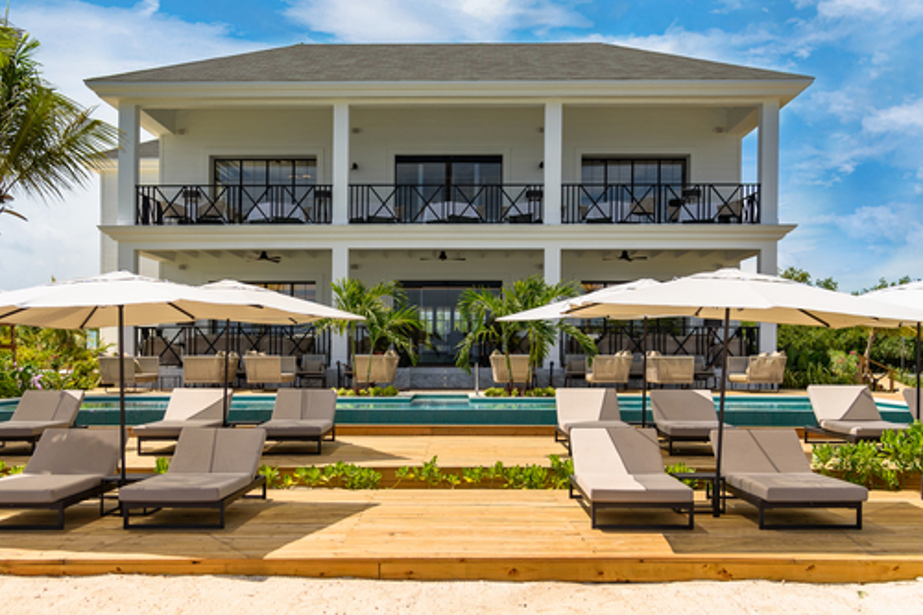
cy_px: 170
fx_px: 923
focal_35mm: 36
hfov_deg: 51.9
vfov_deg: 36.2
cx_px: 292
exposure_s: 1/2000
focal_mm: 24
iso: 125
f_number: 4
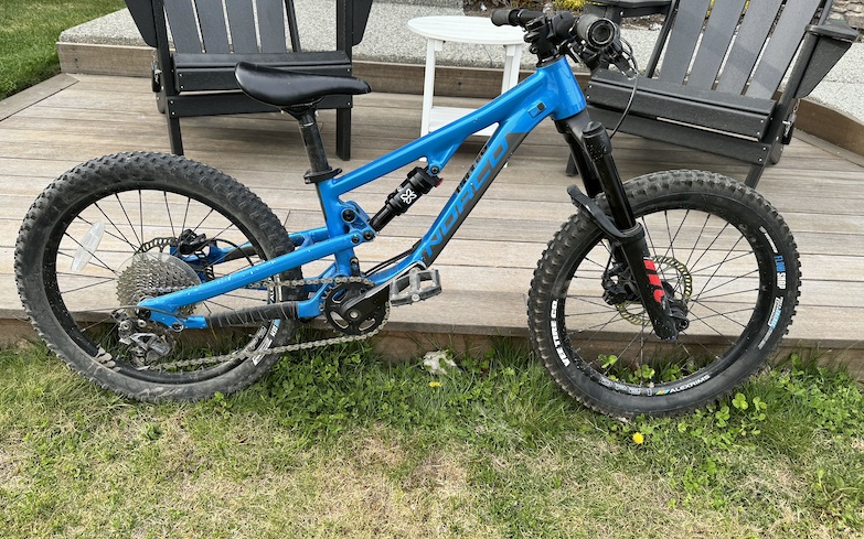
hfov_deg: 70.4
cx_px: 427
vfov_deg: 47.4
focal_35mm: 26
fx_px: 612
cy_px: 229
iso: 80
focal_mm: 6.76
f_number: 1.78
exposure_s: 1/522
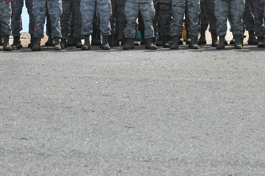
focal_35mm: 197
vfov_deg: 6.9
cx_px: 205
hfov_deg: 10.4
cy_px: -19
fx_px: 1449
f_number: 8
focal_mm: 70
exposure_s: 1/1500
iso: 500
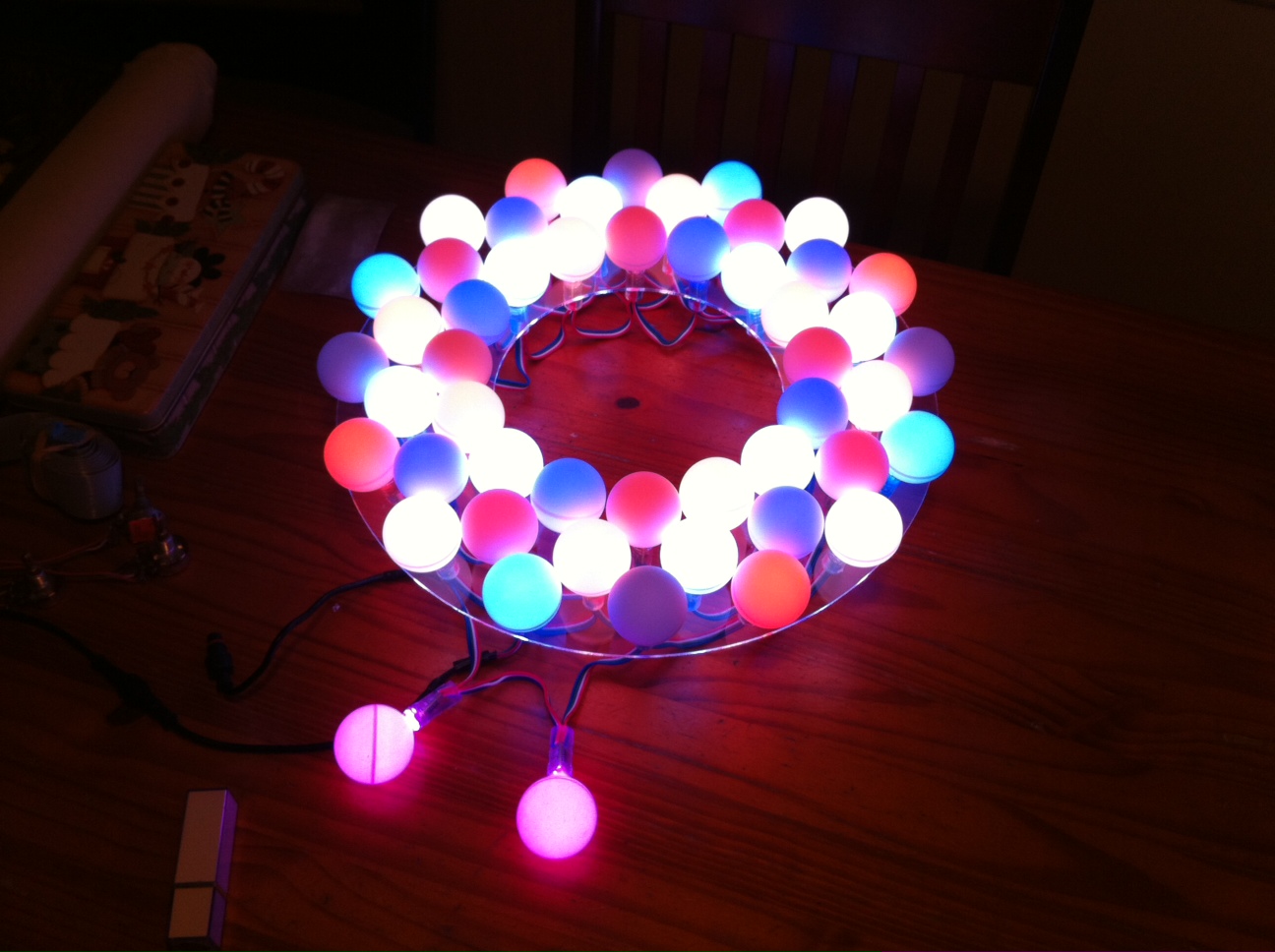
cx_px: 638
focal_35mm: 35
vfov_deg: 40.6
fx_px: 1287
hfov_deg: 52.7
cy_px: 476
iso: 80
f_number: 2.8
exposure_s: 1/24
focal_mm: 3.85
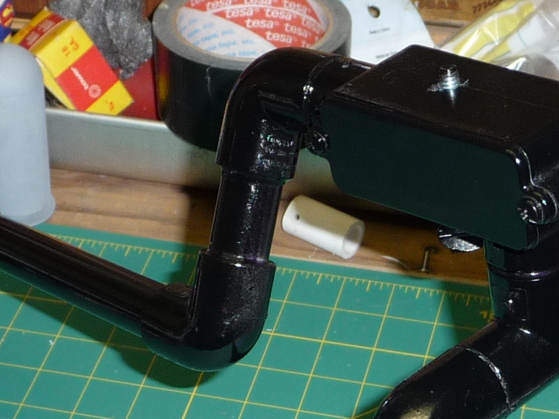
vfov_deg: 14.0
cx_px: 312
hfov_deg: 18.9
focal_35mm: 104
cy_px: 430
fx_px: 1680
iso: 100
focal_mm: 4.7
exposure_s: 1/30
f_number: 3.3
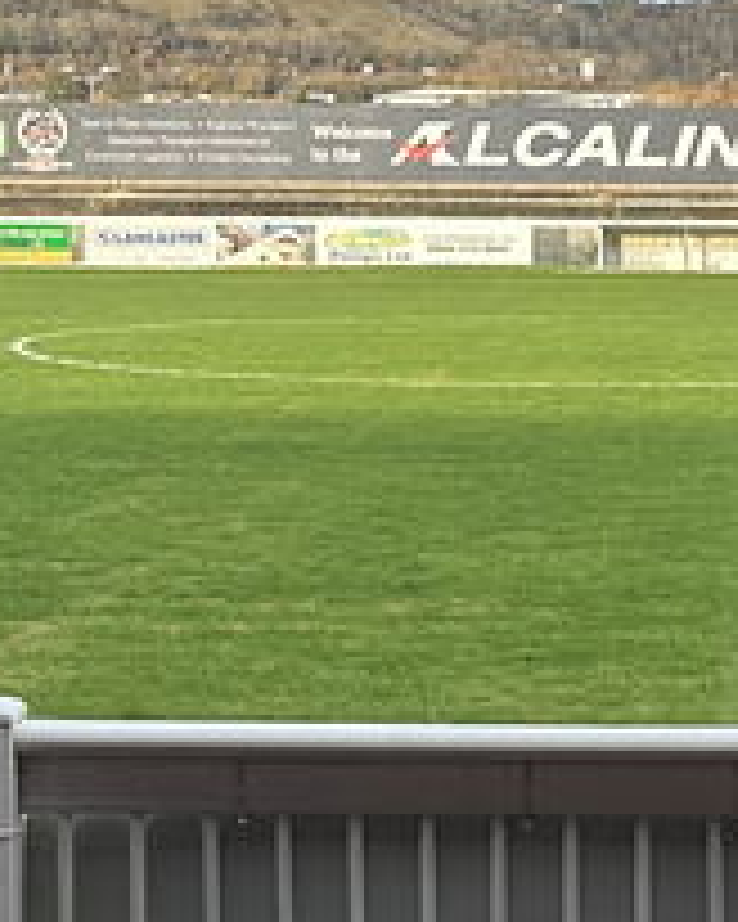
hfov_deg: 11.1
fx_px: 3740
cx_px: 778
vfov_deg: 14.1
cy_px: 391
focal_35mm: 137
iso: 80
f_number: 1.78
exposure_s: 1/1692
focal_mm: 6.86
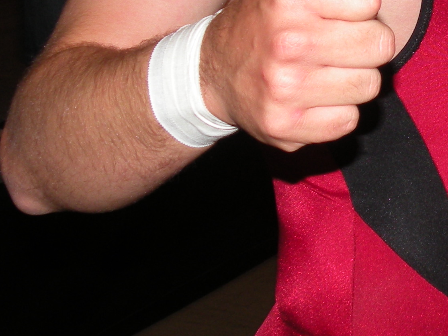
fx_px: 1398
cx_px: 536
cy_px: -118
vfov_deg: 13.2
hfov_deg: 17.4
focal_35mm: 108
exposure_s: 1/60
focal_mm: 5.8
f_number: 3.2
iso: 64
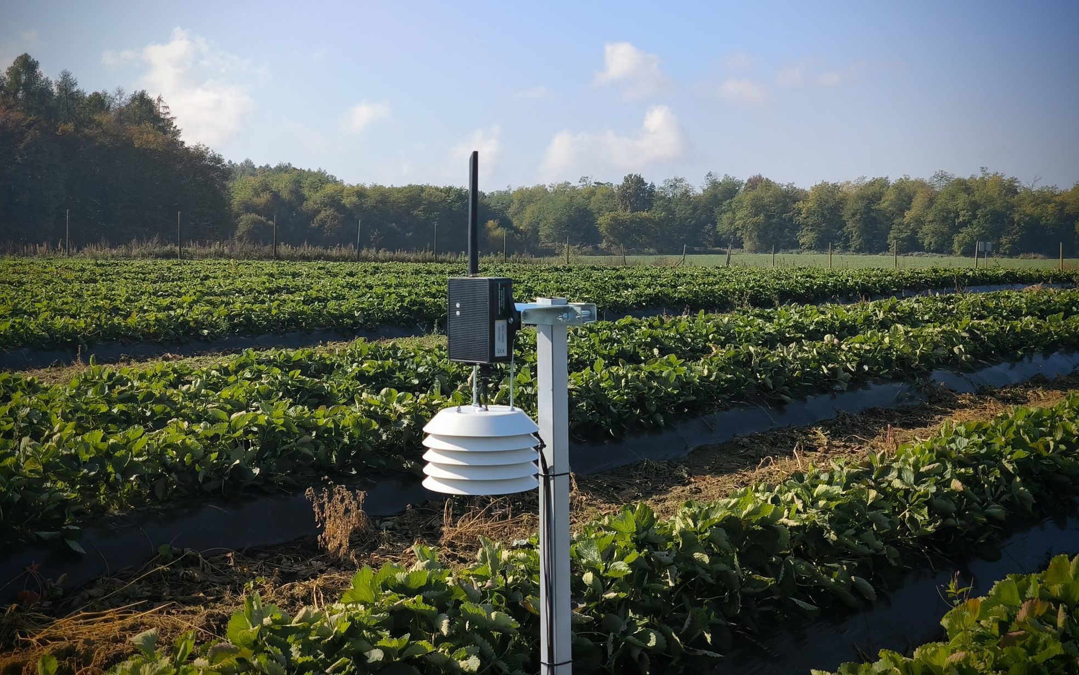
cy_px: 263
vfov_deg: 23.9
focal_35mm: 54
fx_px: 1588
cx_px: 536
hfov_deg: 37.5
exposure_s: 1/834
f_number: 0.95
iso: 50
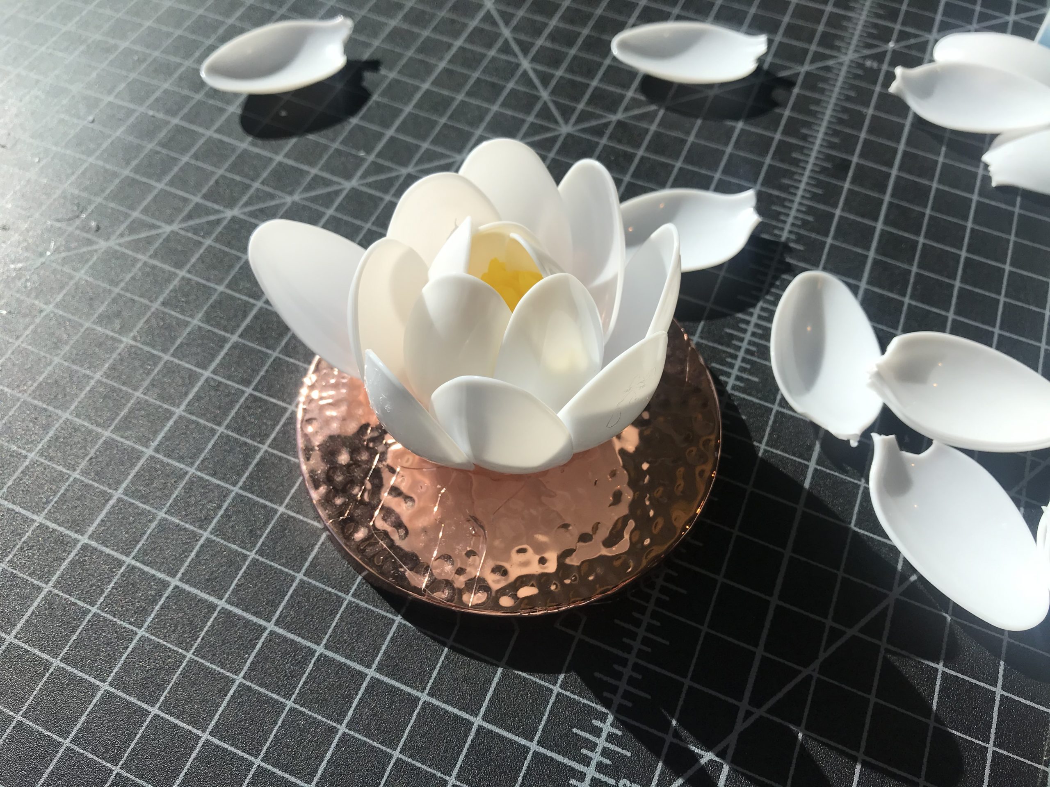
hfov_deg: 63.4
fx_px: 849
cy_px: 394
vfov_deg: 49.7
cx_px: 525
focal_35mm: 28
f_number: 1.8
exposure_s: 1/1294
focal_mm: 3.99
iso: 20
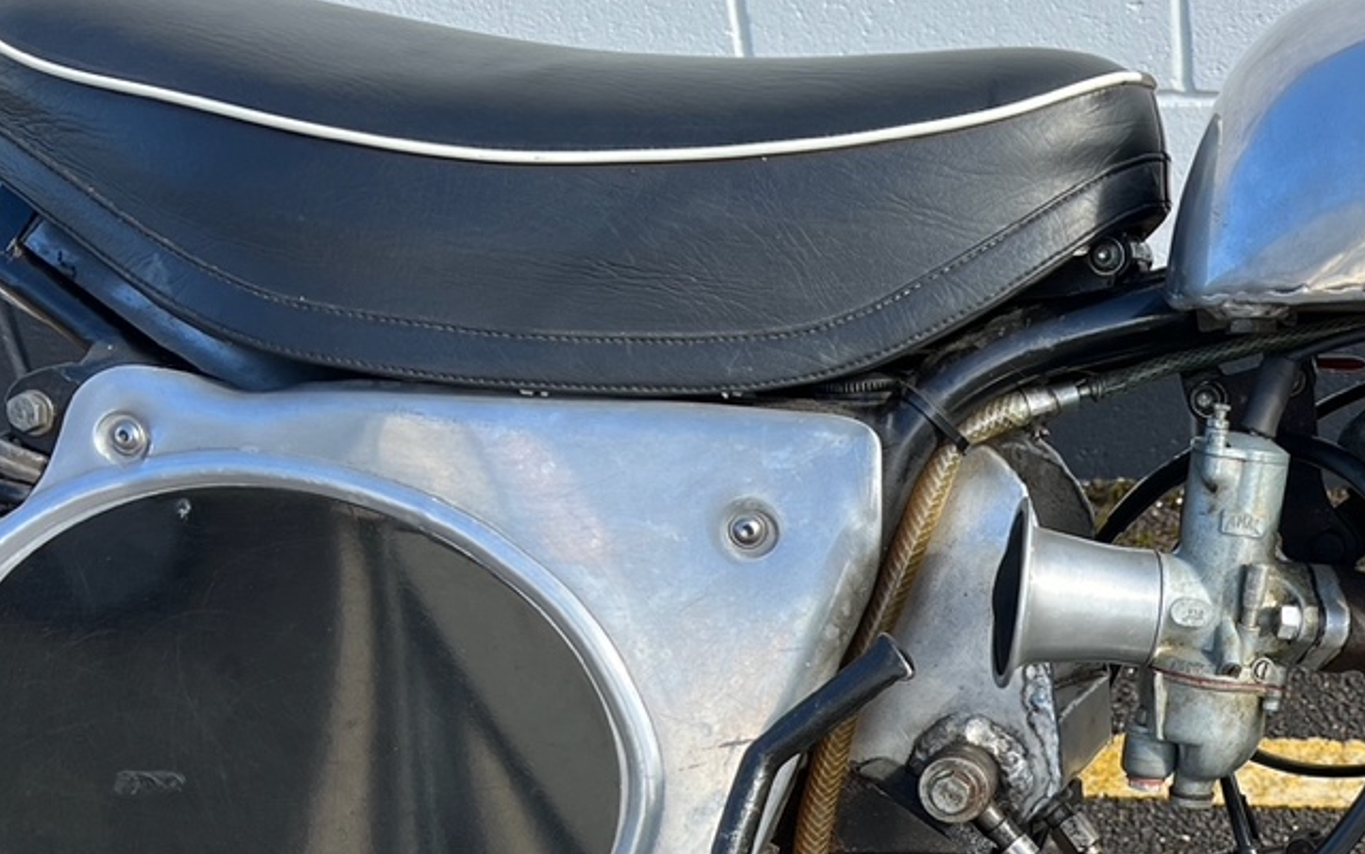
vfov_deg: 23.0
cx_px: 1286
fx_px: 2047
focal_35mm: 55
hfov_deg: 34.4
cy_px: 756
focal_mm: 5.7
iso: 50
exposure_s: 1/873
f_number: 1.5
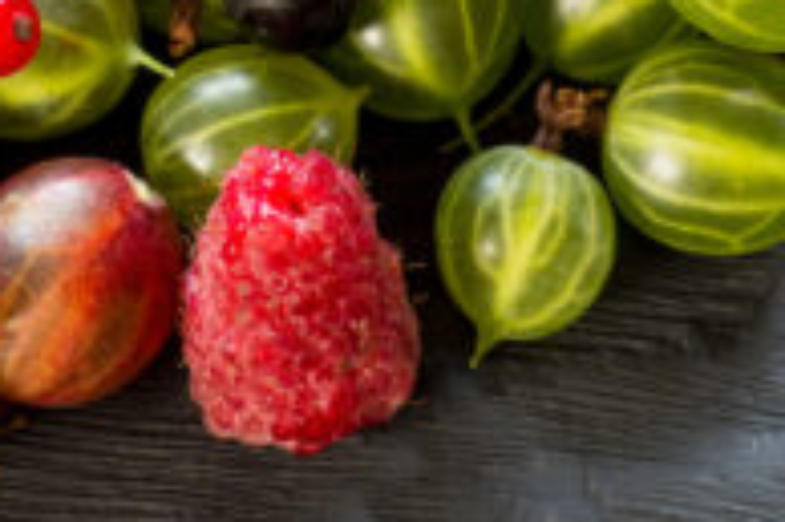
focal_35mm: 356
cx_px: -154
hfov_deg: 5.8
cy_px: -506
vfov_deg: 3.8
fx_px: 7756
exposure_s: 2
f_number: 9.5
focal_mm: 90
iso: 100
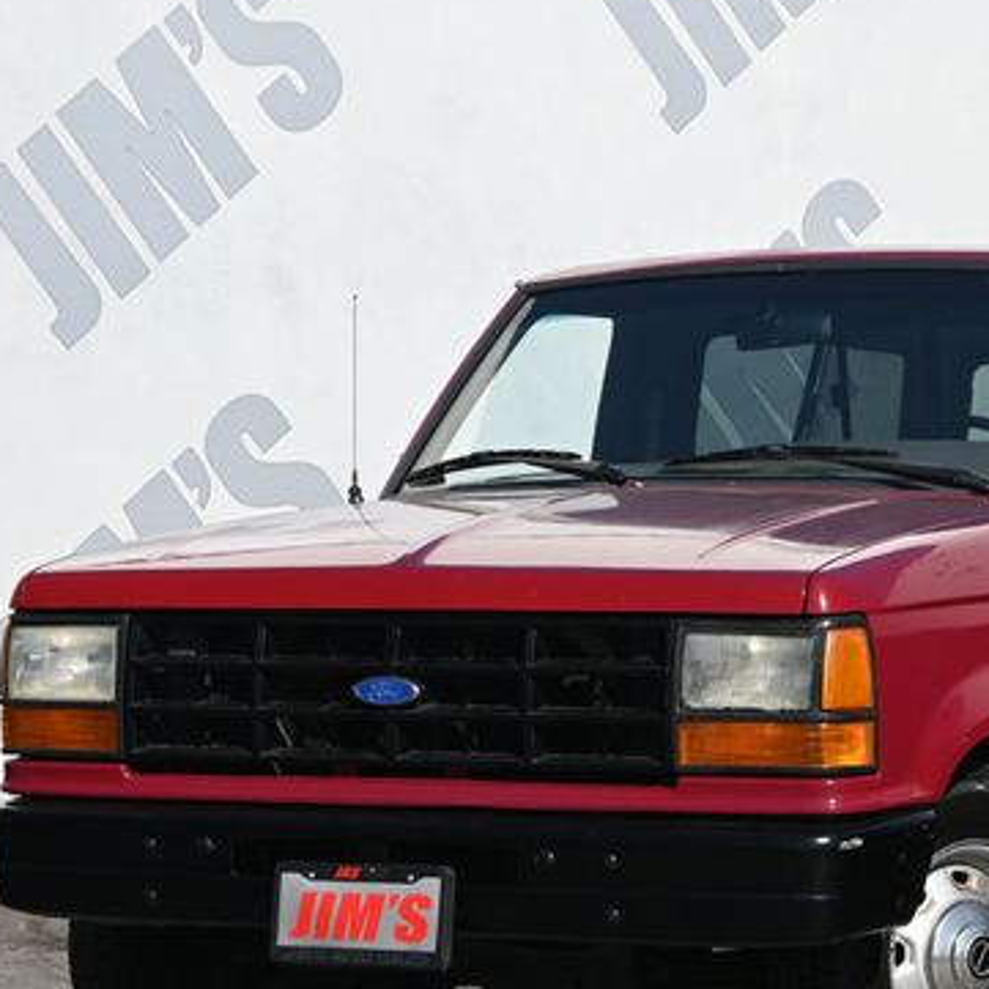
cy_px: 542
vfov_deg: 15.4
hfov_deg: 15.3
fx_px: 3653
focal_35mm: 113
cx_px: 756
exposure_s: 1/320
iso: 100
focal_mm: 50
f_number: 6.3
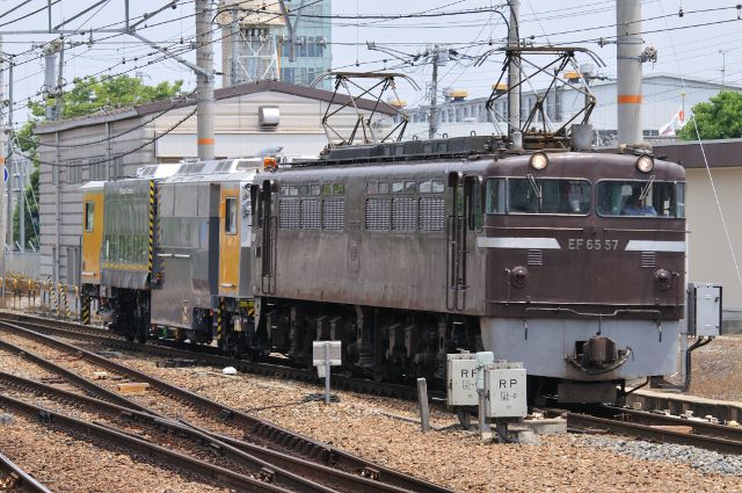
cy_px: 246
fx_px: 3705
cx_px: 371
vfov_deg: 7.6
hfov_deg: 11.4
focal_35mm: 180
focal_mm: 120
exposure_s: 1/500
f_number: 6.3
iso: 200
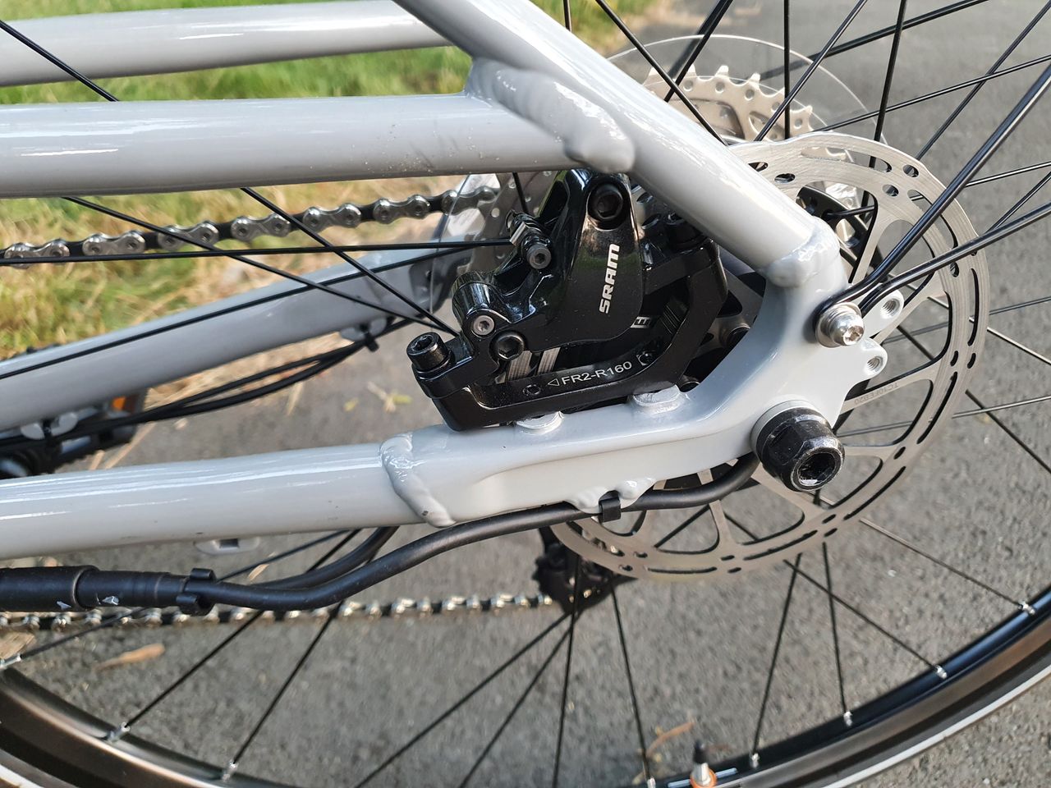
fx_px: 789
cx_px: 526
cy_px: 394
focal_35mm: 26
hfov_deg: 67.3
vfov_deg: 53.1
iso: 320
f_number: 1.5
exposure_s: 1/50
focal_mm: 4.32
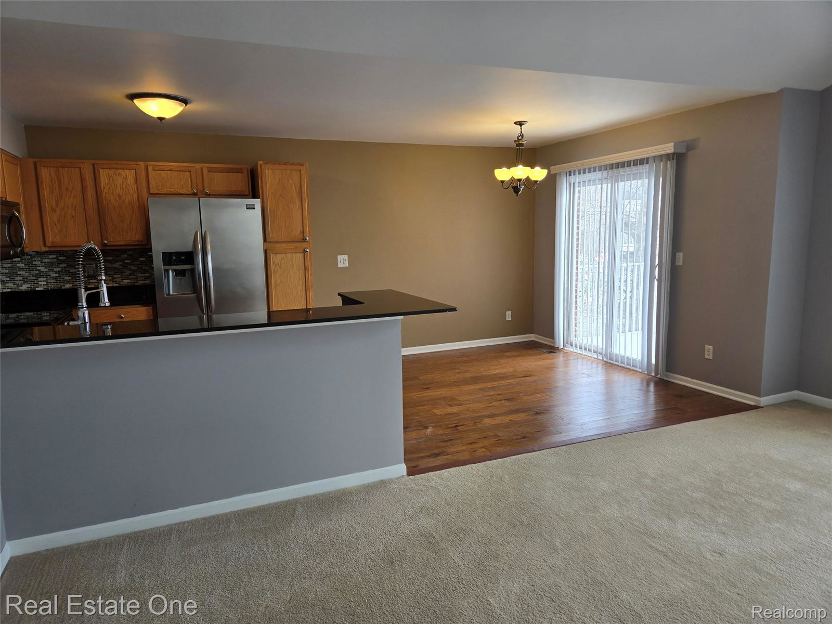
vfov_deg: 58.9
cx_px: 416
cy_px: 312
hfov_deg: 73.9
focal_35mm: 23
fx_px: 553
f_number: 1.8
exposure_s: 1/120
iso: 32
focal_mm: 5.4
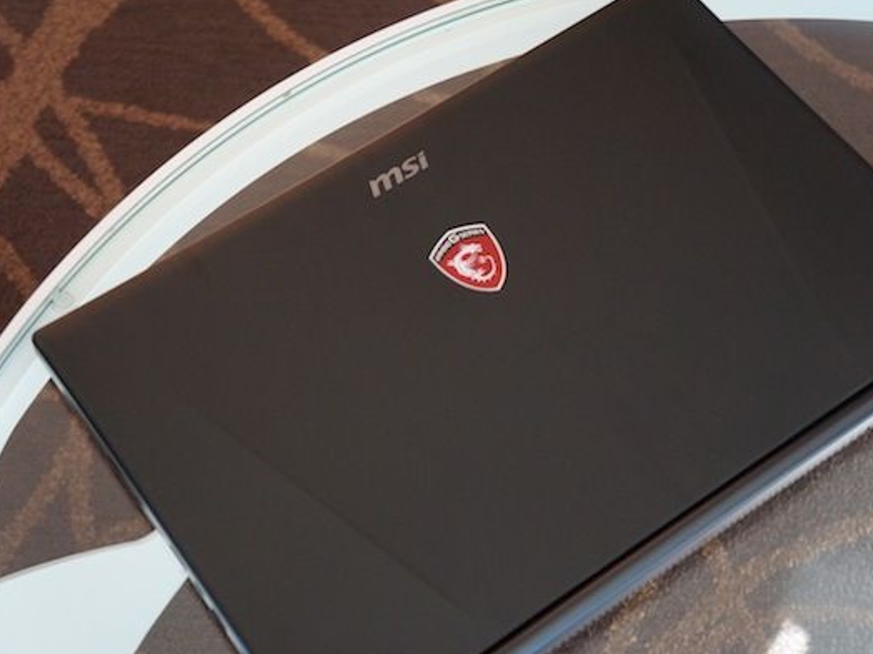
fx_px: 1664
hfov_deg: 29.4
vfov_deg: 22.3
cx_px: 463
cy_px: 327
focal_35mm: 66
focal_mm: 40
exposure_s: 1/60
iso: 3200
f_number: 4.5
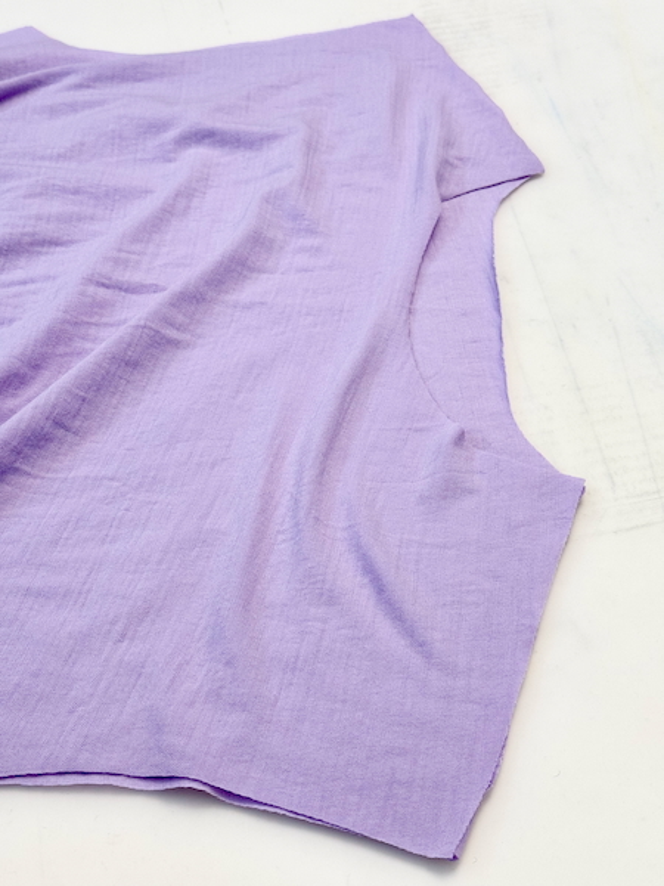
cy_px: 443
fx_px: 1228
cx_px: 332
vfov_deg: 39.7
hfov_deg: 30.3
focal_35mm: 48
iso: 64
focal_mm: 6.76
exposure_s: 1/50
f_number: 1.78
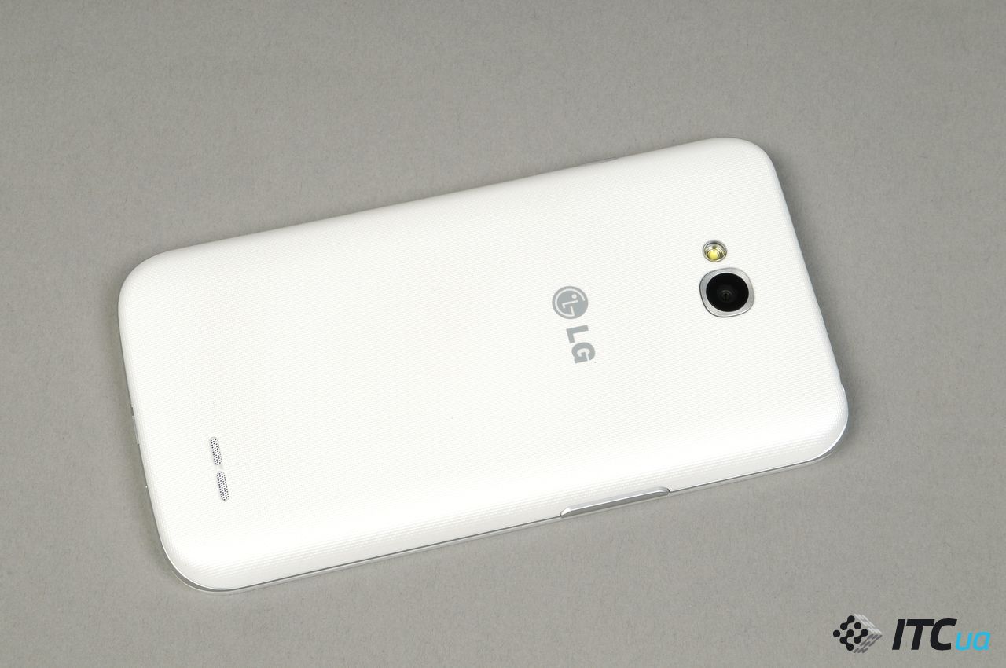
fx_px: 2302
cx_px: 503
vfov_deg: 16.5
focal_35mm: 82
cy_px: 334
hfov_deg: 24.6
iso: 200
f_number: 20
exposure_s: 1/60
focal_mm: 55
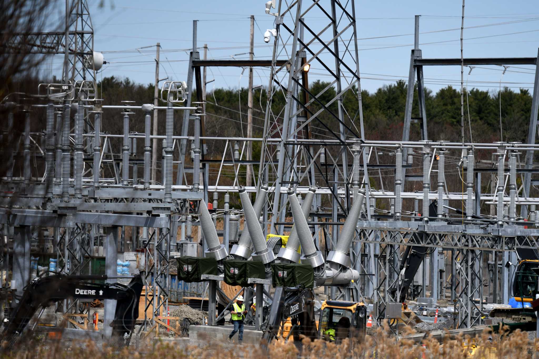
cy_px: 180
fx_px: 3930
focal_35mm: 262
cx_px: 270
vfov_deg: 5.2
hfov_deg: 7.8
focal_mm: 175
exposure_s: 1/8000
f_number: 3.2
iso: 220
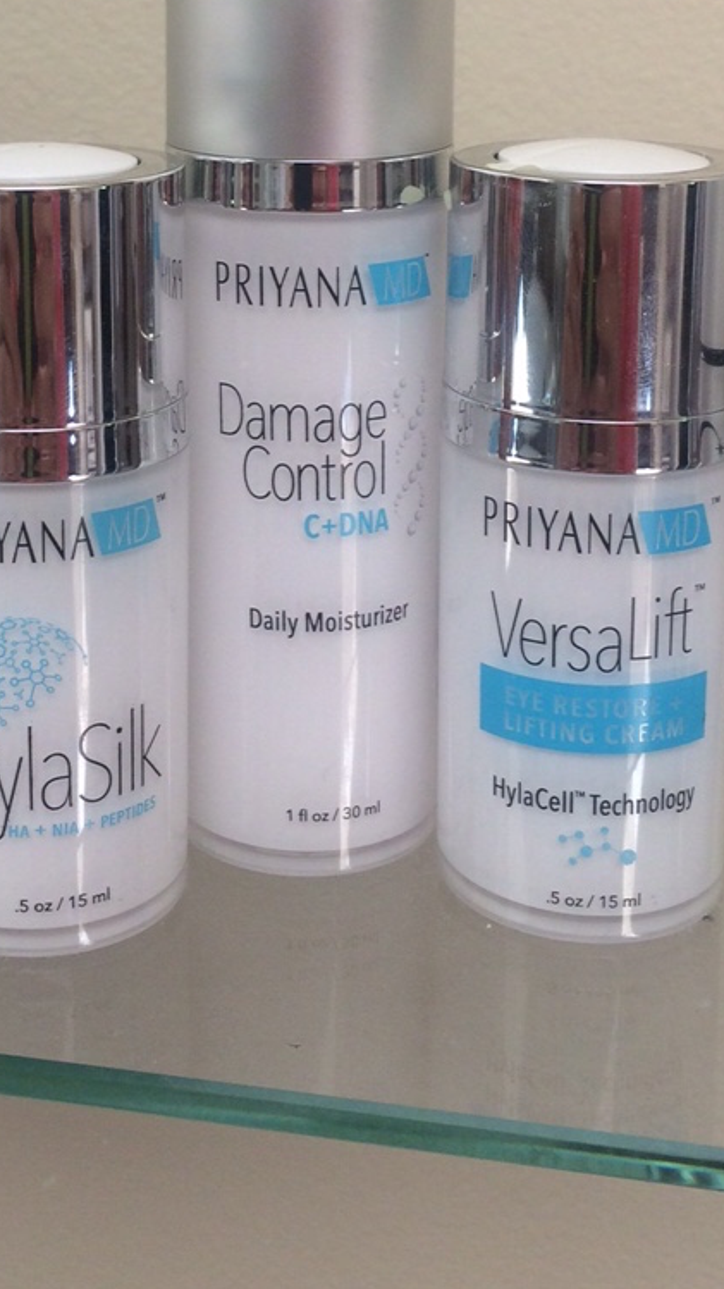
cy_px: 250
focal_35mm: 54
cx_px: 253
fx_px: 1844
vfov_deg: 37.1
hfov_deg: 22.1
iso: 64
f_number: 2.2
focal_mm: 4.15
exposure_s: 1/120
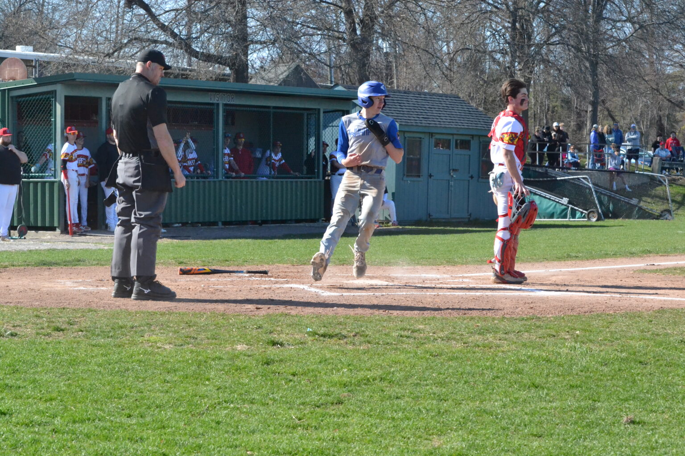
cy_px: 228
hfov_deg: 19.5
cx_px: 342
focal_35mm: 105
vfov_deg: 13.0
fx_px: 1998
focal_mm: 70
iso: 3200
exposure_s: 1/3200
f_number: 9
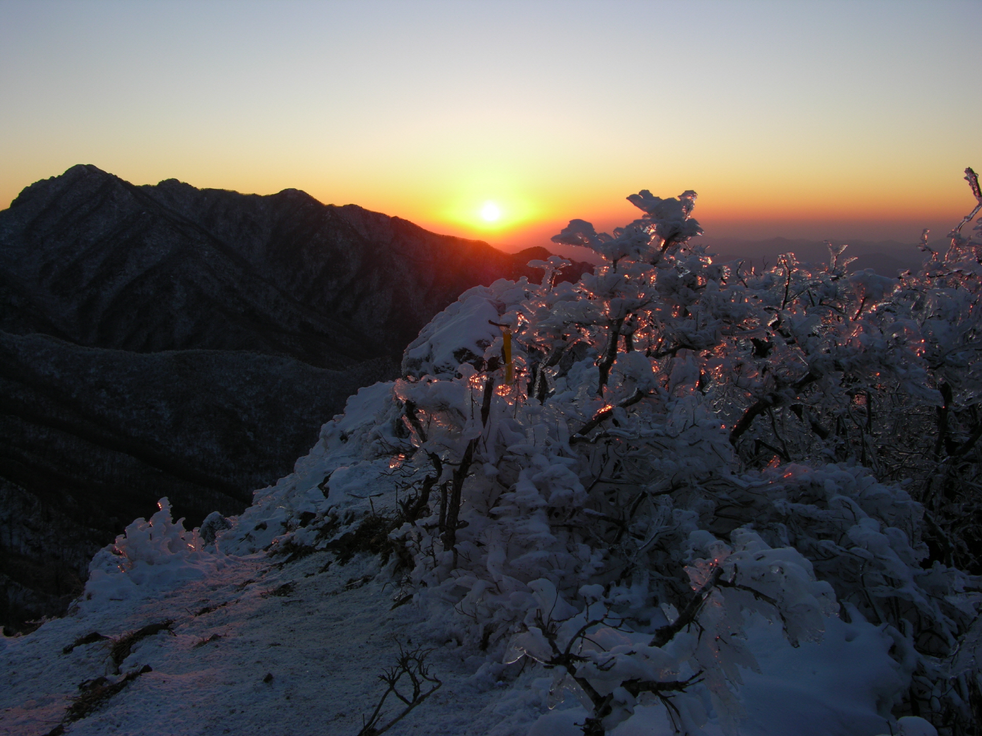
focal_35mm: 35
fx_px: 993
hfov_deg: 52.6
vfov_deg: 40.7
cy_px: 368
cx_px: 491
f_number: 5
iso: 50
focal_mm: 8.9
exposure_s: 1/55.8
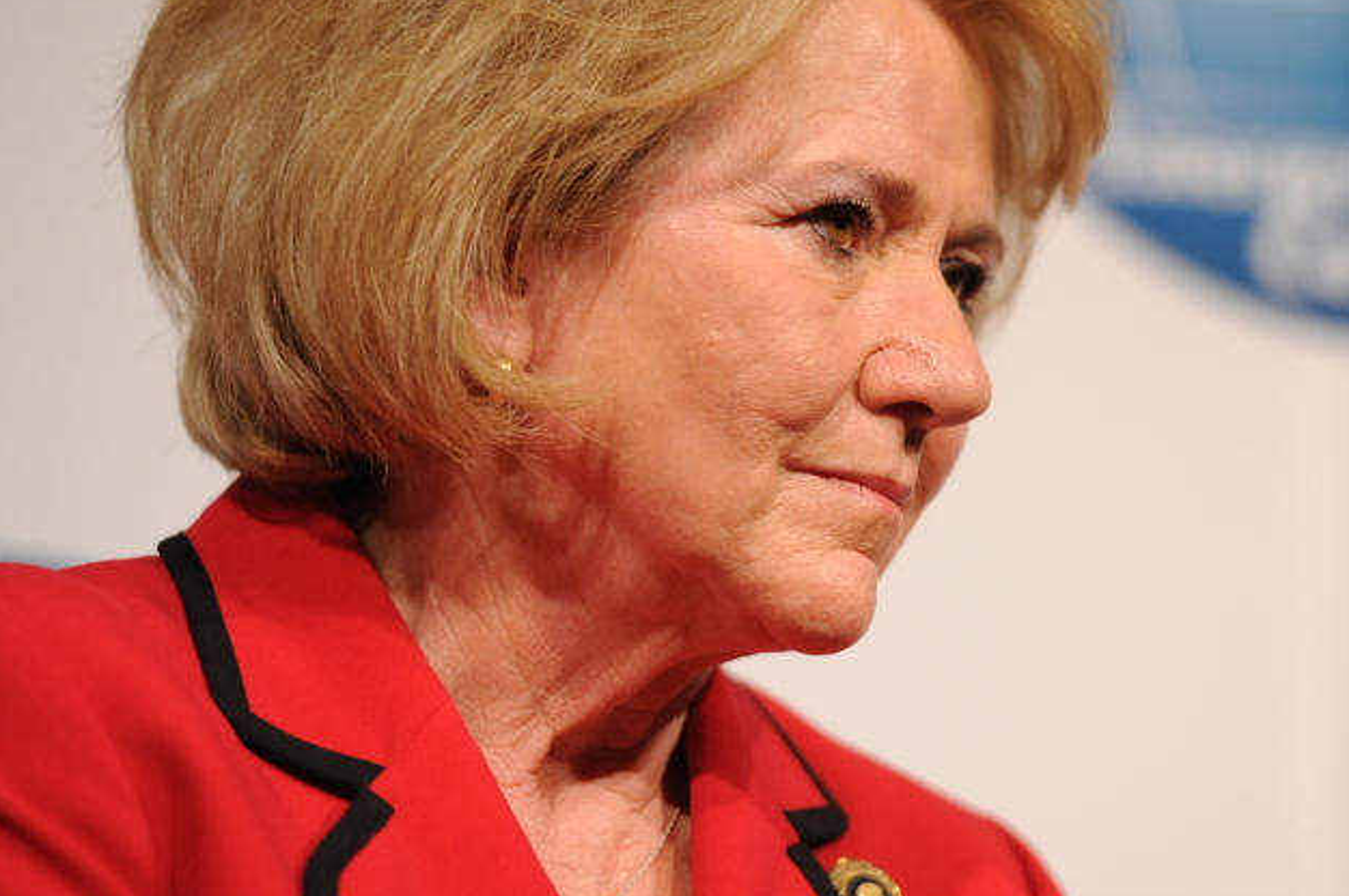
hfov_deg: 7.6
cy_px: 325
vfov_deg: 5.0
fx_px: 10182
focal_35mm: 272
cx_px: 723
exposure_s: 1/500
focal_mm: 200
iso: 2000
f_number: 2.8
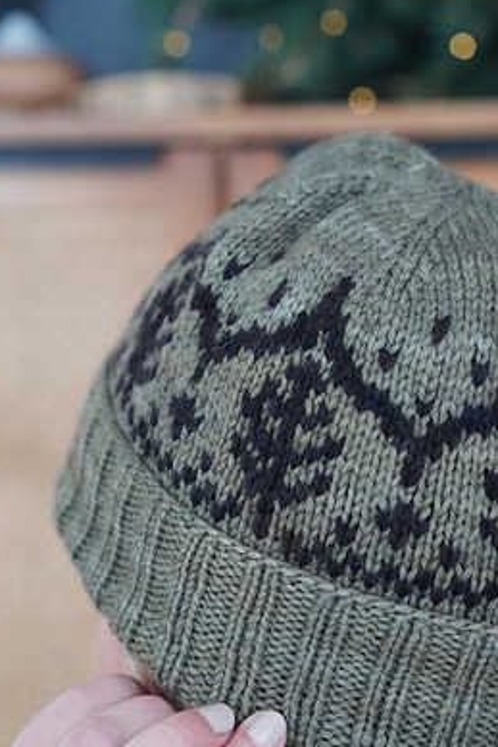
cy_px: 458
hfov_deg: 20.1
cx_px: 269
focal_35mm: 68
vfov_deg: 29.7
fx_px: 1402
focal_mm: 35
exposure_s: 1/60
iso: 1600
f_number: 2.5
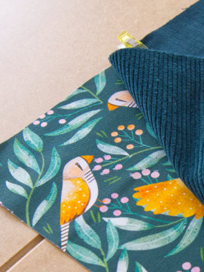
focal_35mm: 74
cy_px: 212
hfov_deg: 18.5
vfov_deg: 25.8
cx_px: 261
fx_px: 585
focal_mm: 17
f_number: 4
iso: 100
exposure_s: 1/80
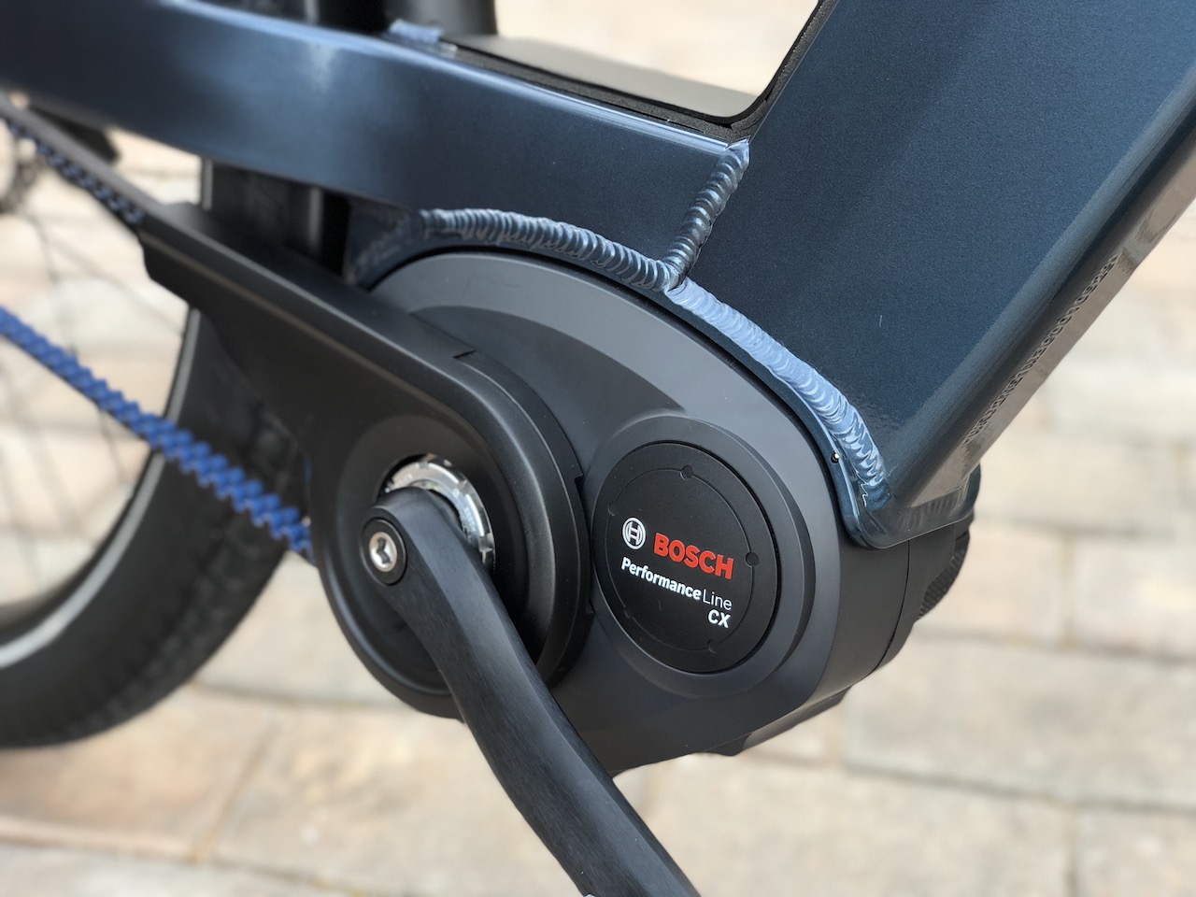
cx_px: 598
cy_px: 448
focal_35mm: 52
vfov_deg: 28.0
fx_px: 1797
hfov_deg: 36.8
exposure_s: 1/60
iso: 25
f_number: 2.4
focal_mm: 6
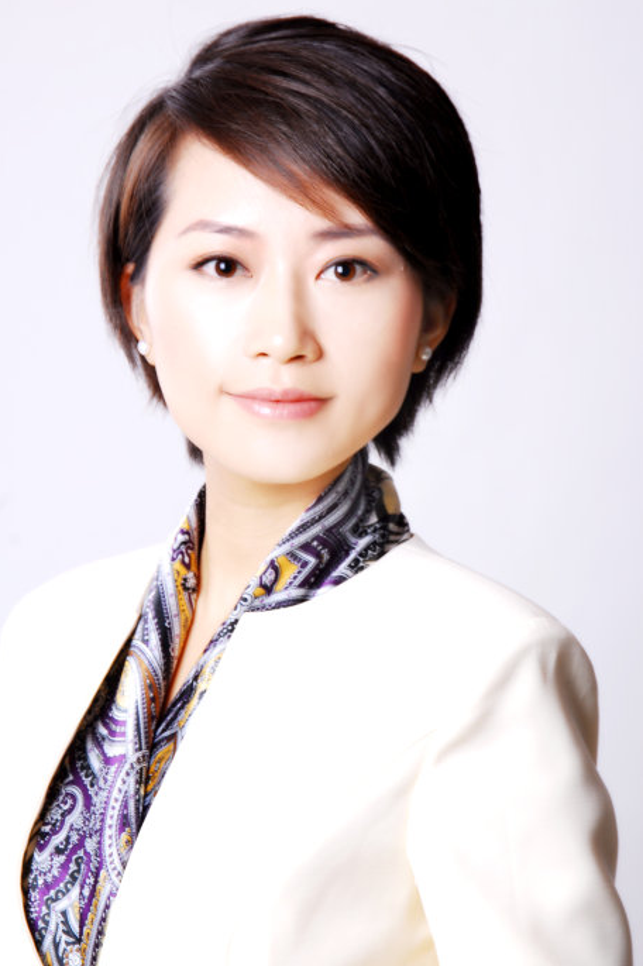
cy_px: 482
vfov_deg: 17.4
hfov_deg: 11.6
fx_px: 3164
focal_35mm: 118
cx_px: 322
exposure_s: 1/125
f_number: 11
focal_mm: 78
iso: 125
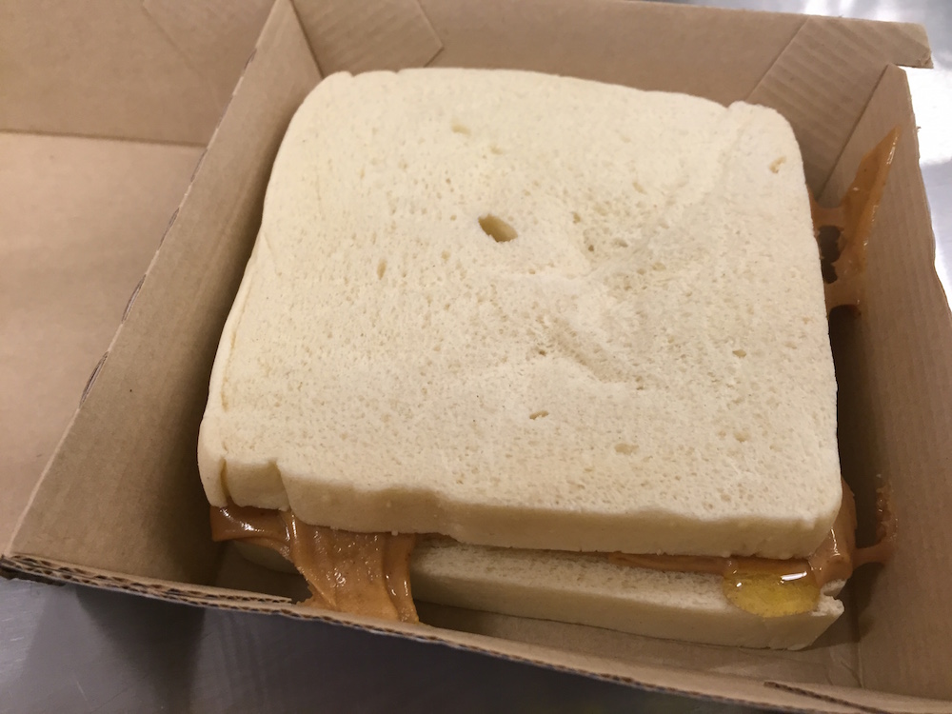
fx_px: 798
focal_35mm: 29
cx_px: 476
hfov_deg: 61.7
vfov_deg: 48.2
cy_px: 357
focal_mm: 4.15
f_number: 2.2
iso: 100
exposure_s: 1/30
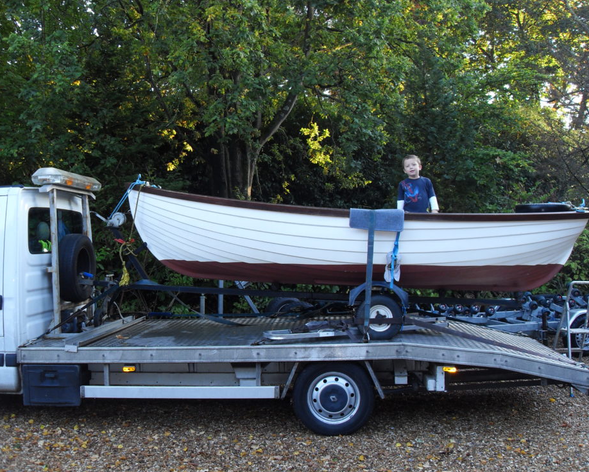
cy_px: 226
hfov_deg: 49.1
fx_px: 645
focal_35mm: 37
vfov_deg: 40.1
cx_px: 291
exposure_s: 1/45
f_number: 2.8
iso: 100
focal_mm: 6.3
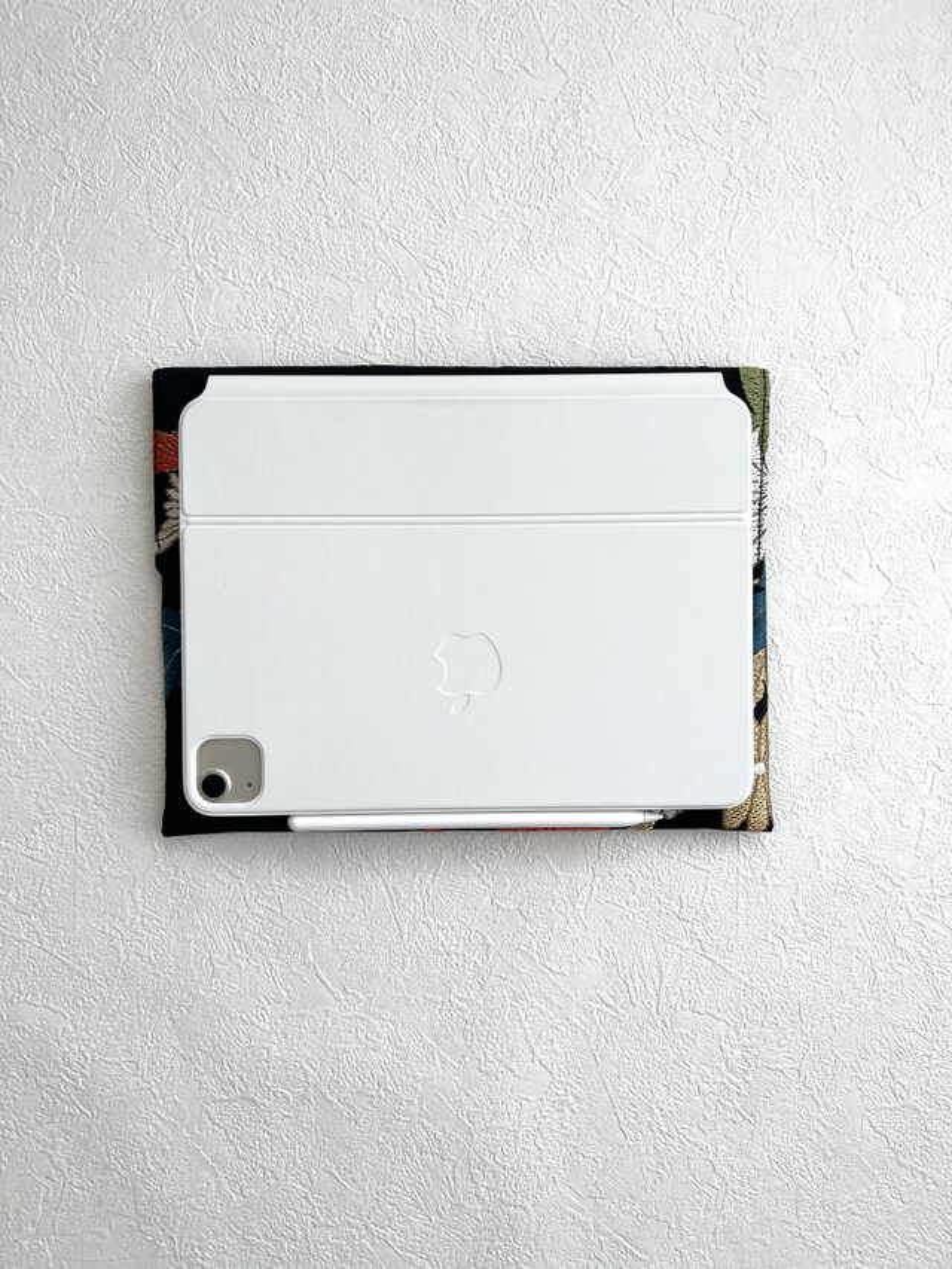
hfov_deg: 53.1
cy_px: 634
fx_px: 953
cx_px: 476
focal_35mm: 26
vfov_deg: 67.3
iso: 40
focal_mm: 5.7
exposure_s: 1/251
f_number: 1.5
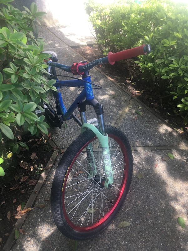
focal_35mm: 29
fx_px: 210
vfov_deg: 61.7
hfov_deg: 48.2
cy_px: 126
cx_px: 94
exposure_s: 1/199
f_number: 2.2
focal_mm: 4.15
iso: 25
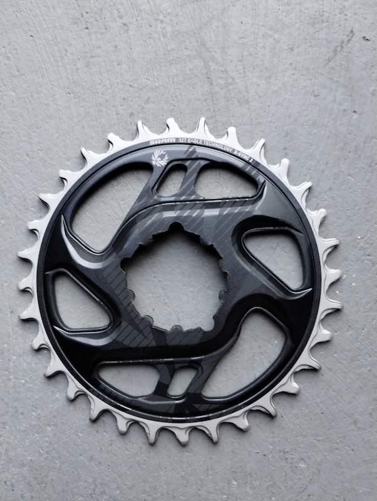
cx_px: 188
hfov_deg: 49.8
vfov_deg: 63.4
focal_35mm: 28
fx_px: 406
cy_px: 250
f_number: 1.8
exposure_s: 1/40
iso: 378
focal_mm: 4.27
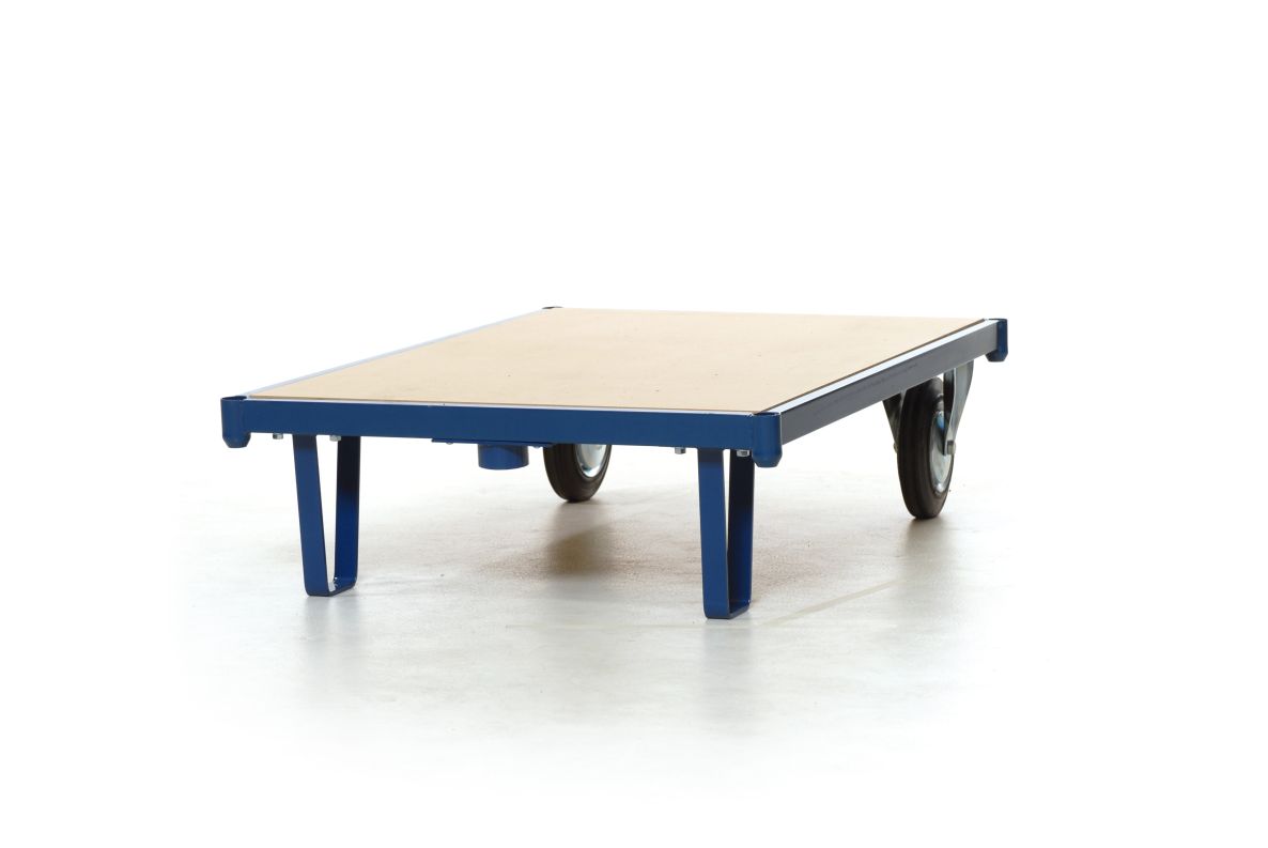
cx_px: 634
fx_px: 3173
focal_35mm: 90
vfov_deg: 15.2
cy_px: 424
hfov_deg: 22.6
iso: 100
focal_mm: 60
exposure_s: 1/250
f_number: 8
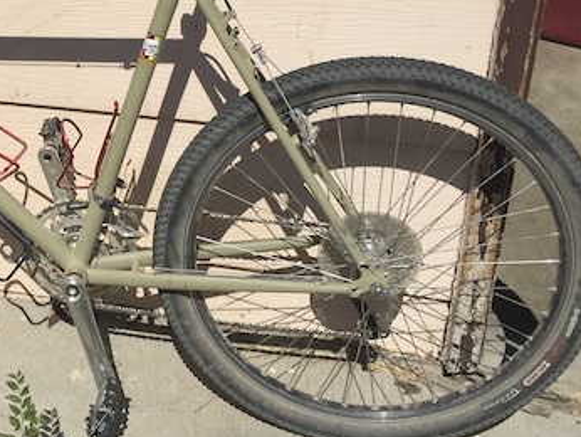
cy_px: 74
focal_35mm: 67
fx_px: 1125
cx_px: -5
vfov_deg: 21.6
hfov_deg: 27.3
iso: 32
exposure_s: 1/3968
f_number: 2.2
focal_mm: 4.15
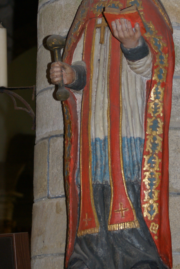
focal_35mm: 188
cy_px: 95
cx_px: 110
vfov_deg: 10.9
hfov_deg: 7.3
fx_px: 1405
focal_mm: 75
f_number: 4.5
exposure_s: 1/125
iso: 400
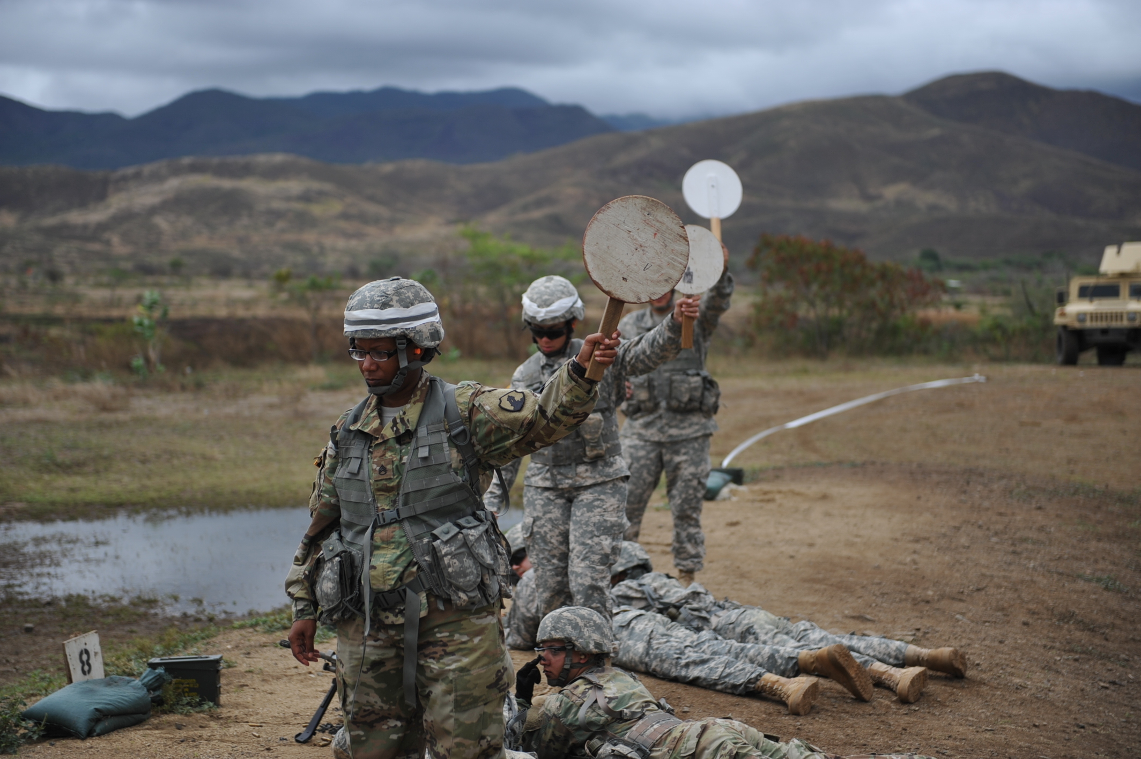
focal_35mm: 70
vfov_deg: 19.4
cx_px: 570
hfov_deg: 28.9
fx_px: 2217
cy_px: 380
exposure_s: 1/2000
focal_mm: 70
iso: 200
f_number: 2.8
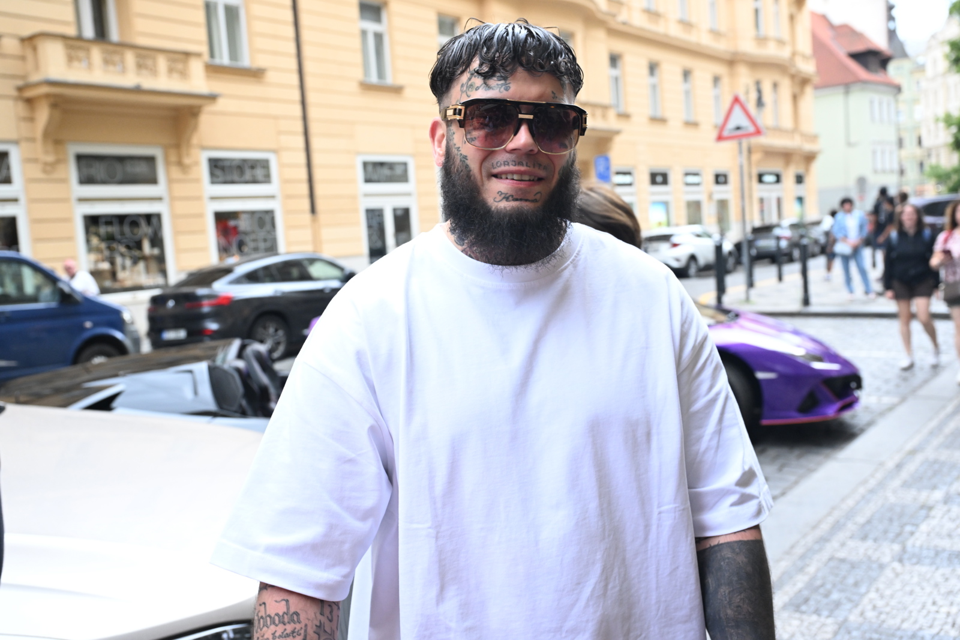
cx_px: 480
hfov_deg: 53.1
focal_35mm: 36
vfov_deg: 36.9
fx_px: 960
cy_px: 320
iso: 2000
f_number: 5
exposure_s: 1/320
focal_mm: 36
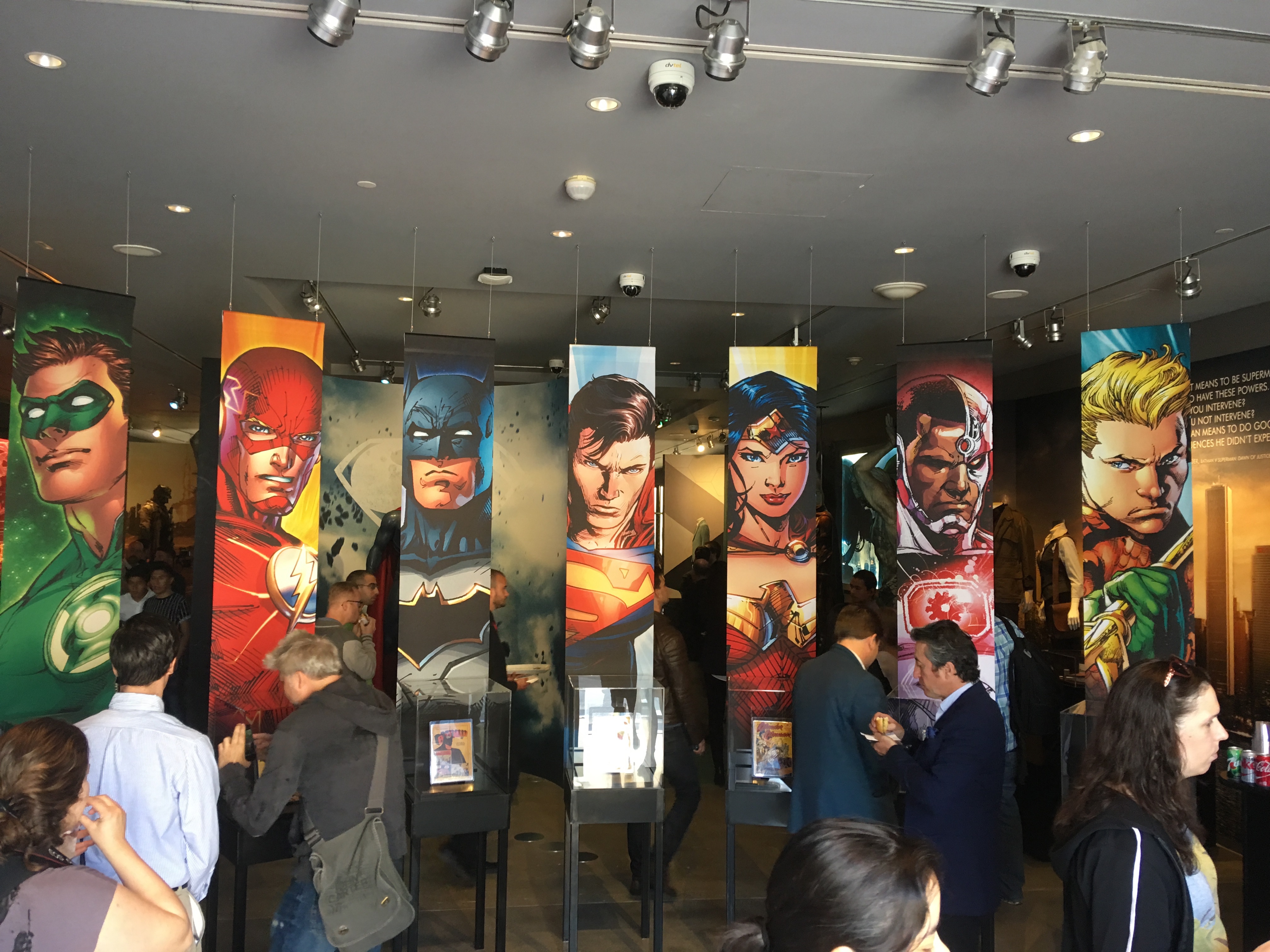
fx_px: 1064
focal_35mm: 29
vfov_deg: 48.2
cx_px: 635
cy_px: 476
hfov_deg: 61.7
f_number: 2.2
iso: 50
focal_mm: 4.15
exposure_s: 1/15
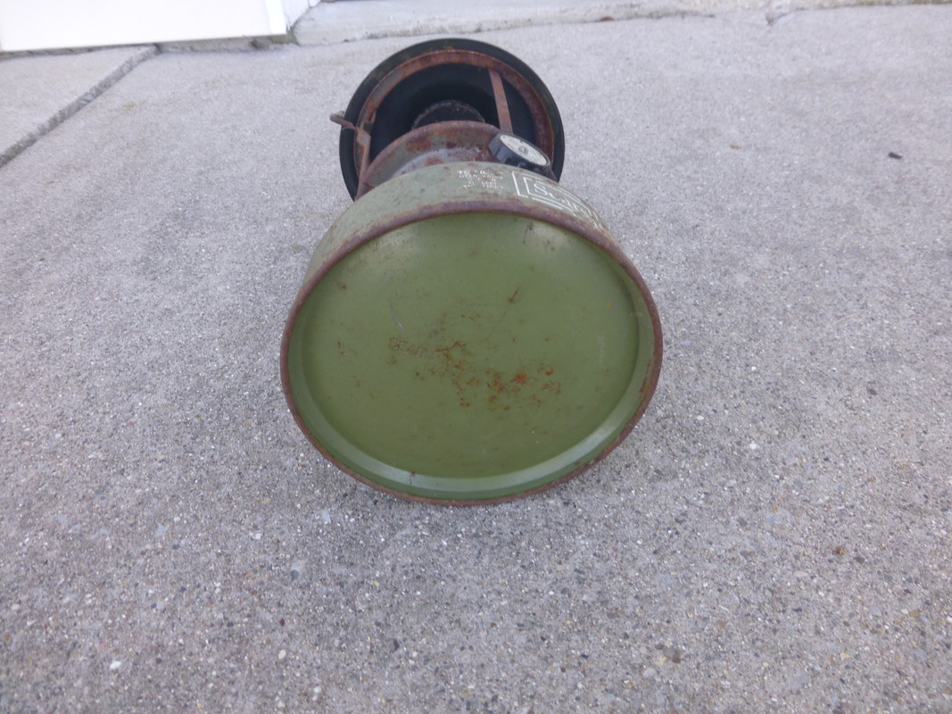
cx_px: 476
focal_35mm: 24
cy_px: 357
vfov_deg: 56.8
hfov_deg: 71.6
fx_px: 660
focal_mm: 4.3
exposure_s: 1/60
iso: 100
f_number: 3.3
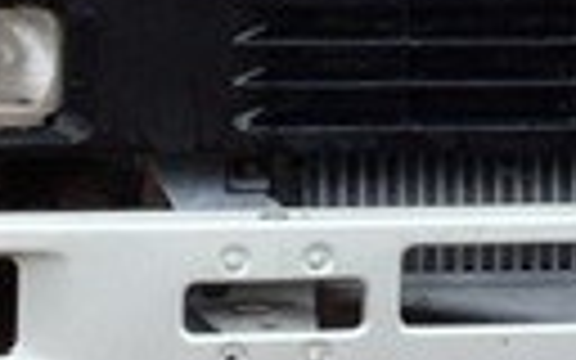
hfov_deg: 12.6
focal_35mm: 164
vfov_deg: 7.7
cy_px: -360
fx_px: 2574
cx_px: 540
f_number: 2.4
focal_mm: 3.3
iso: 200
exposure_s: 1/60
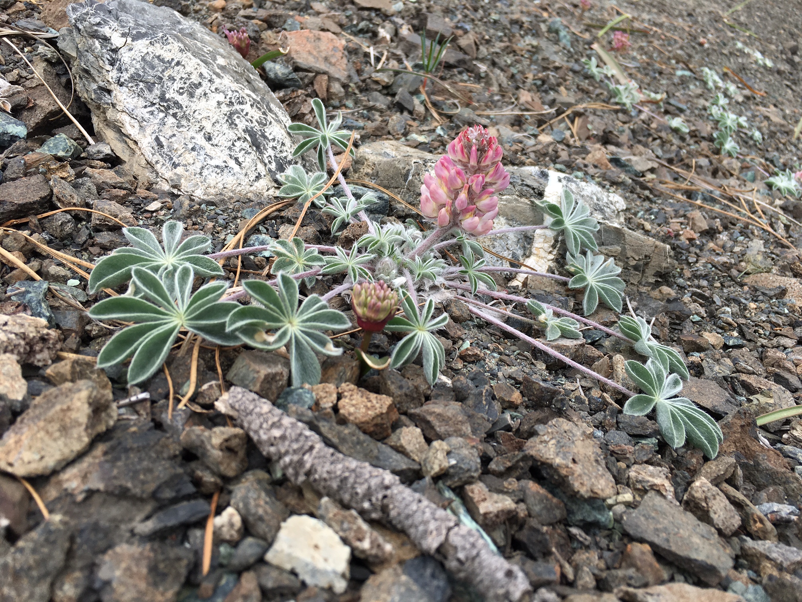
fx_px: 672
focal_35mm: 29
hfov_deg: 61.7
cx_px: 401
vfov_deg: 48.2
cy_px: 301
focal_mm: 4.15
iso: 25
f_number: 2.2
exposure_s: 1/1166
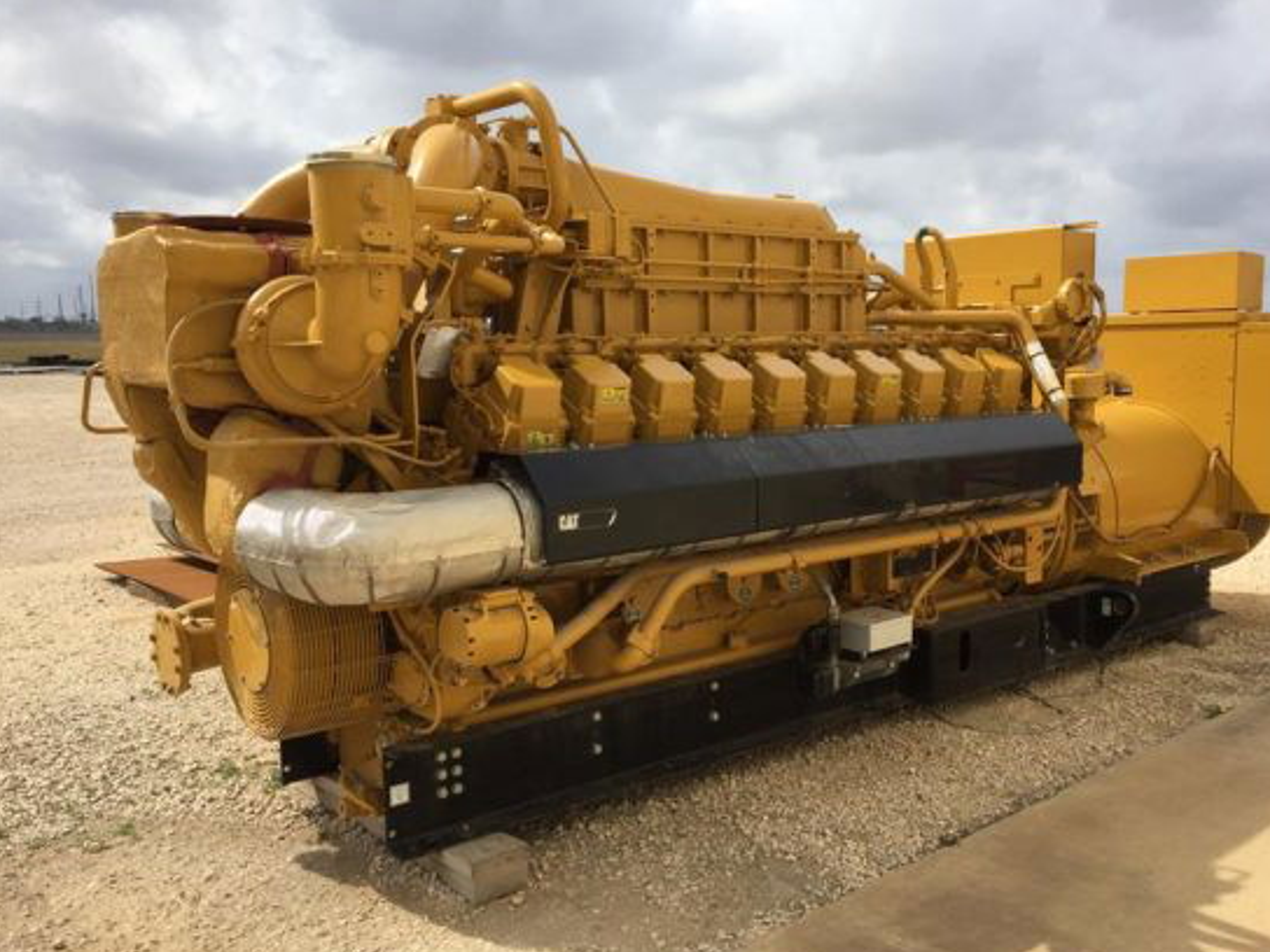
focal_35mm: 32
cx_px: 686
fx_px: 1174
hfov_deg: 56.7
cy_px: 502
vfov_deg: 44.1
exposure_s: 1/1799
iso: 32
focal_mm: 4.15
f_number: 2.2
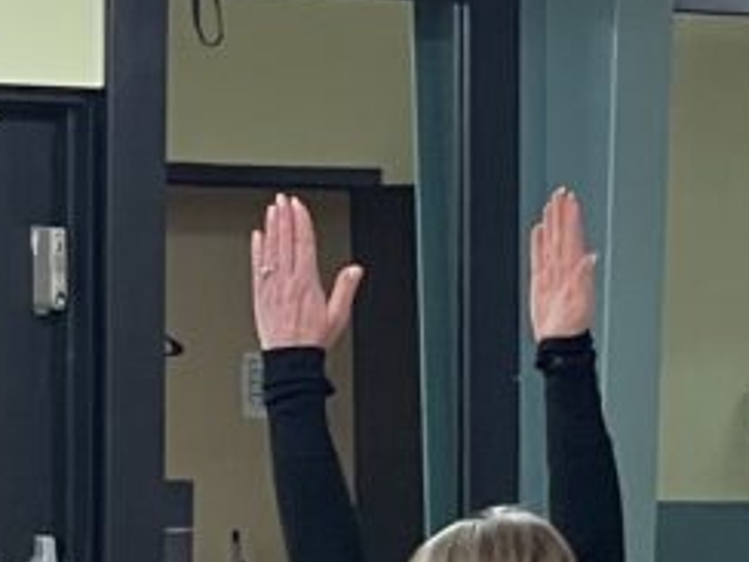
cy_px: 574
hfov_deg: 6.0
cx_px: 301
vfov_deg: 4.5
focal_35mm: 328
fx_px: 7097
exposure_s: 1/60
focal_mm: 6
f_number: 2
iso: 160
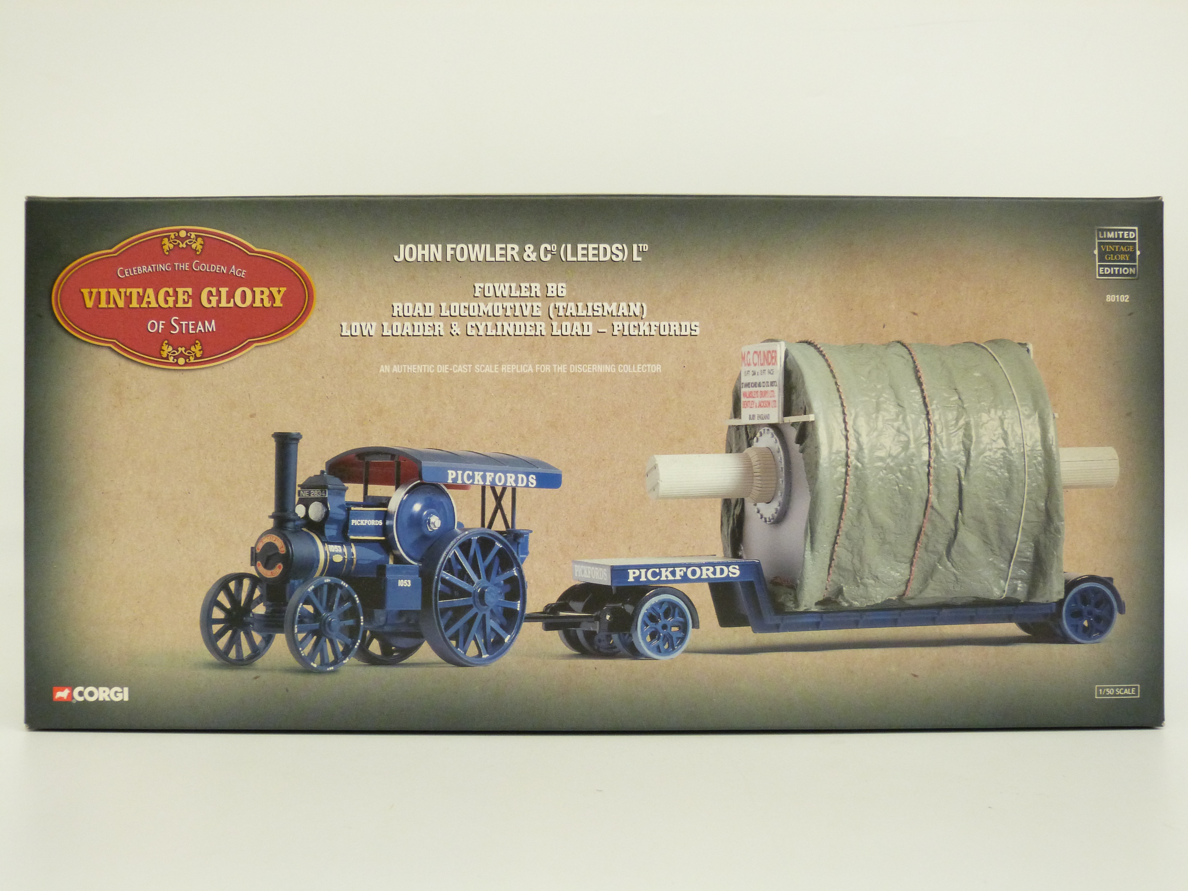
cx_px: 594
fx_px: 1373
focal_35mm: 40
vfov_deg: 36.0
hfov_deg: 46.8
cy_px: 446
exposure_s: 1/60
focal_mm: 7.1
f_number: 3.1
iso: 400
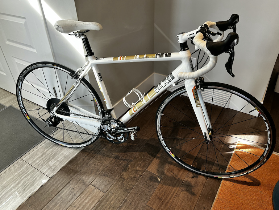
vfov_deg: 51.4
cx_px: 142
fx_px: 218
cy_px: 104
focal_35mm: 27
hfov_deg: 65.3
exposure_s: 1/120
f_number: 1.5
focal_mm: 5.7
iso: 100
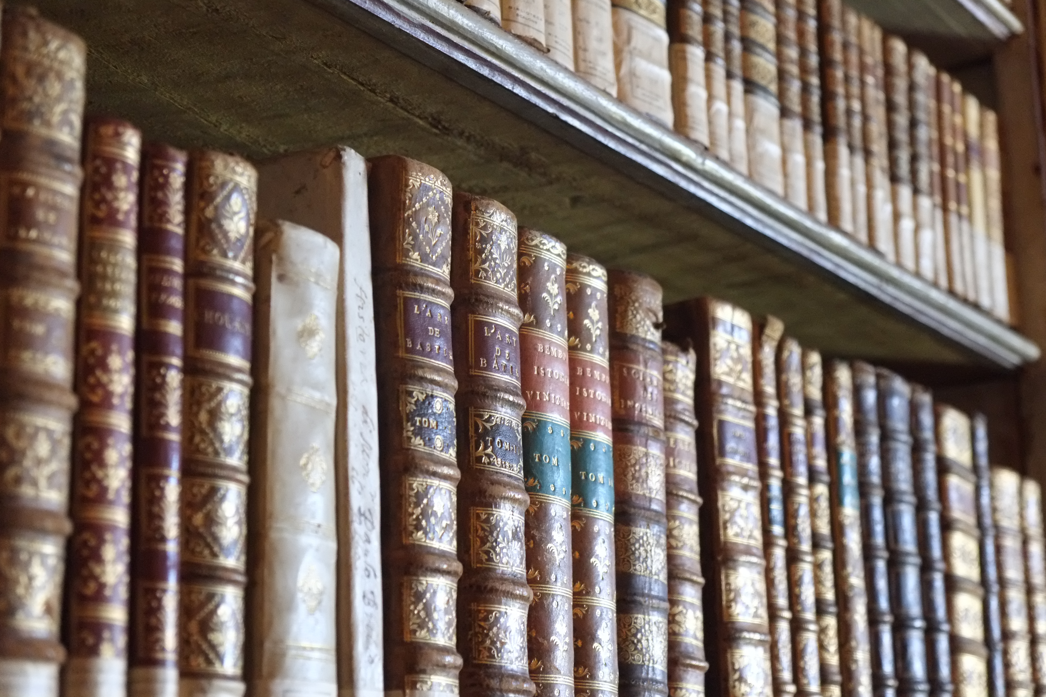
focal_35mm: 67
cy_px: 348
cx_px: 523
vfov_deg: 20.3
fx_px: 1947
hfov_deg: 30.1
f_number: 4
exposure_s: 1/90
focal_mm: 44.4
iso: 6400
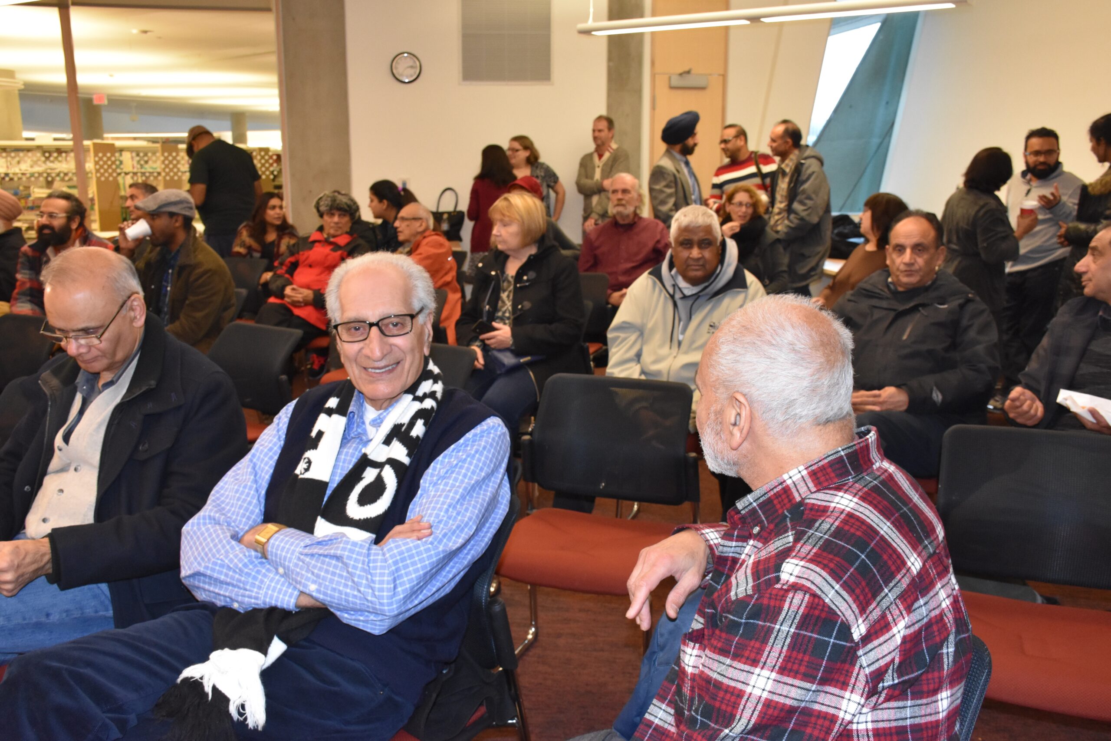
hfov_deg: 57.2
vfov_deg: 40.0
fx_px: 1018
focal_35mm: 33
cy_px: 370
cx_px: 556
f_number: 6.3
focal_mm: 22
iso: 2500
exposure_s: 1/60
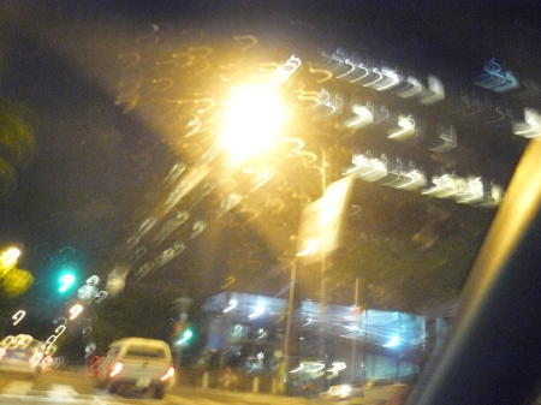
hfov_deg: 51.4
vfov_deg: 39.6
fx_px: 562
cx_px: 270
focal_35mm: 36
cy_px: 202
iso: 800
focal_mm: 6
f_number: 2.8
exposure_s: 1/4
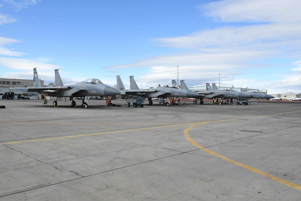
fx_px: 268
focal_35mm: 32
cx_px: 150
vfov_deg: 41.1
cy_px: 100
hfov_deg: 58.7
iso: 400
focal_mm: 27
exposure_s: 1/400
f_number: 13
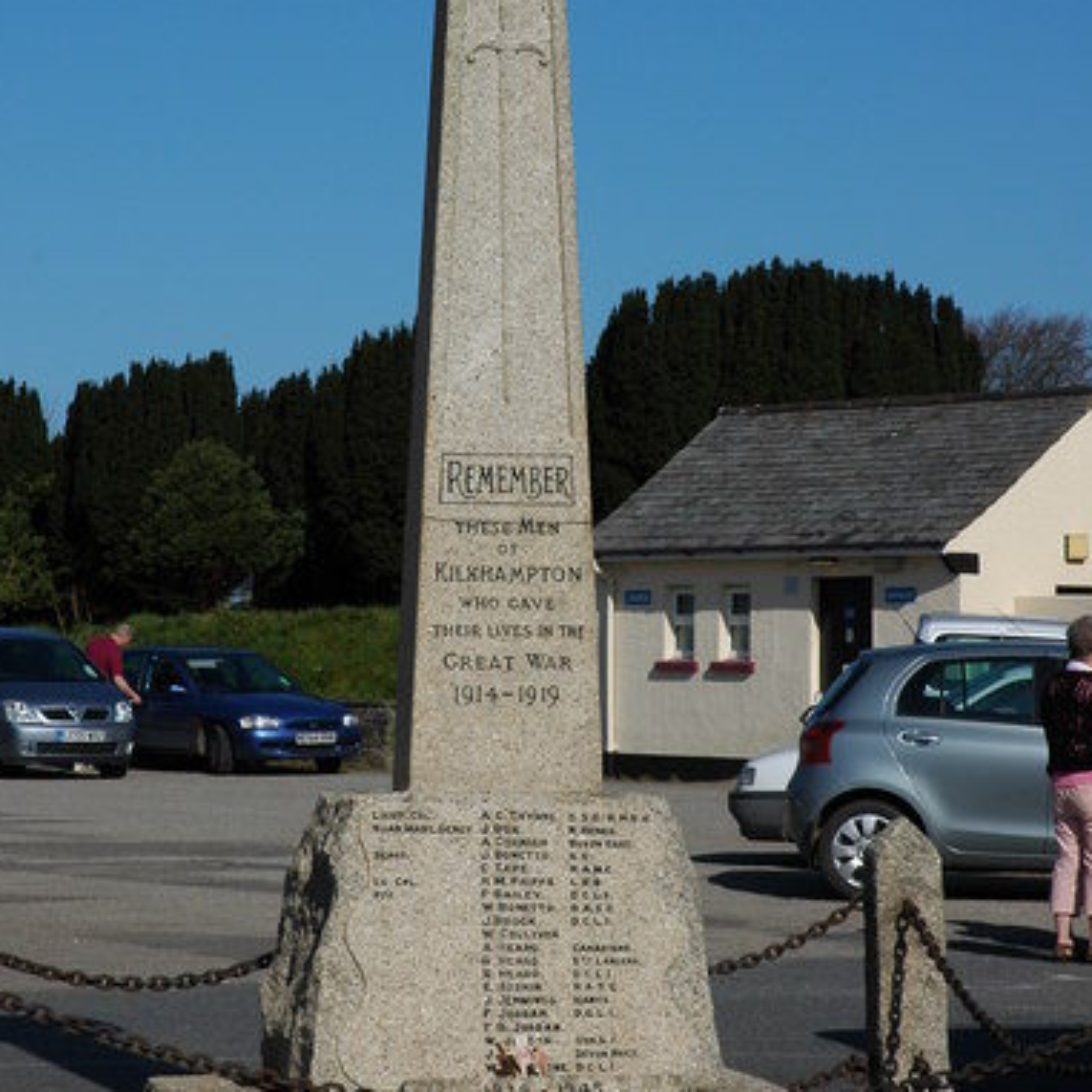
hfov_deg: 14.5
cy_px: 416
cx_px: 499
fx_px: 4283
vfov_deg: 14.5
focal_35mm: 120
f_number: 11
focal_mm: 56
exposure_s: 1/400
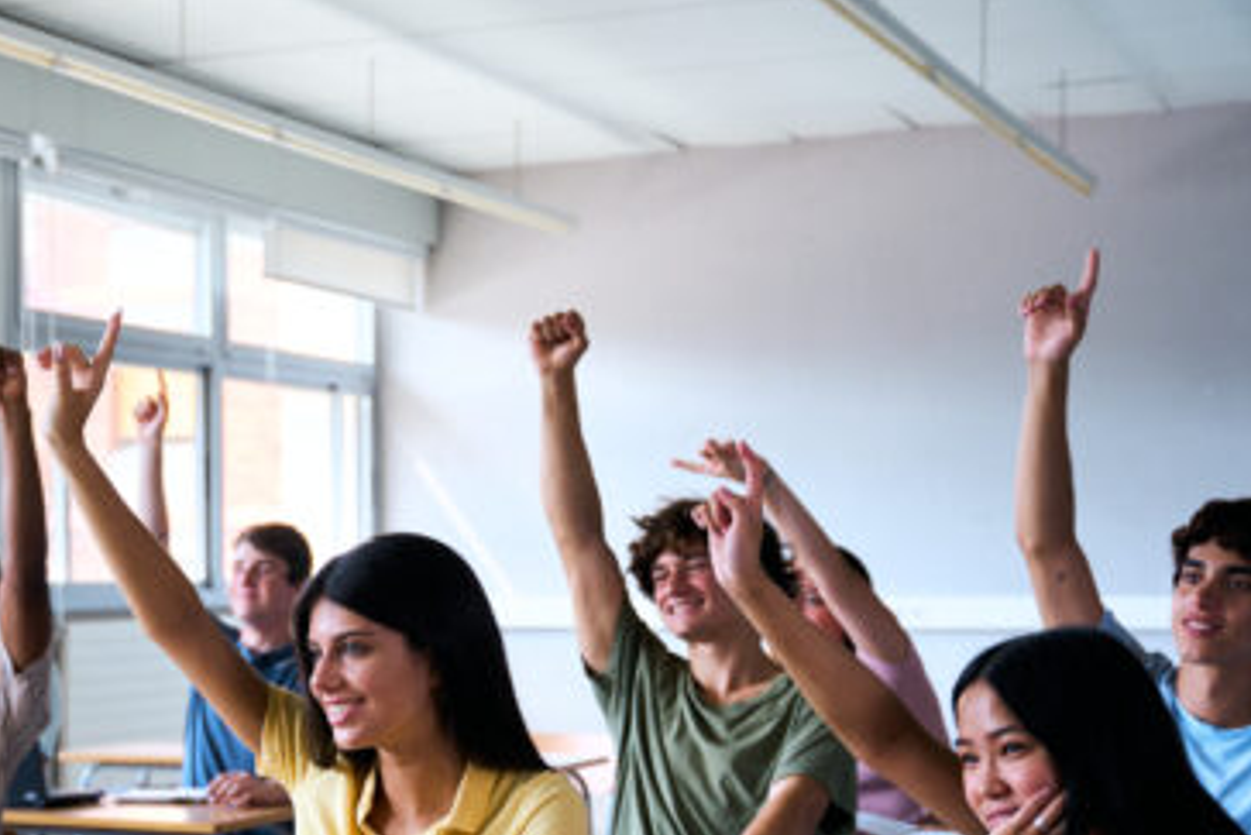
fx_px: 2693
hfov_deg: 25.2
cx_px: 72
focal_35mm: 77
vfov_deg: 17.4
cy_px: 725
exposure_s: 1/250
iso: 200
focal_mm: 36.7
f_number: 2.8
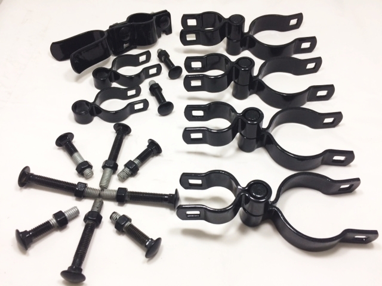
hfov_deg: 61.7
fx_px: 320
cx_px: 191
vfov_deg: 48.2
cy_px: 143
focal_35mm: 29
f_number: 2.2
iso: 32
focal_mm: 4.15
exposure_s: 1/30
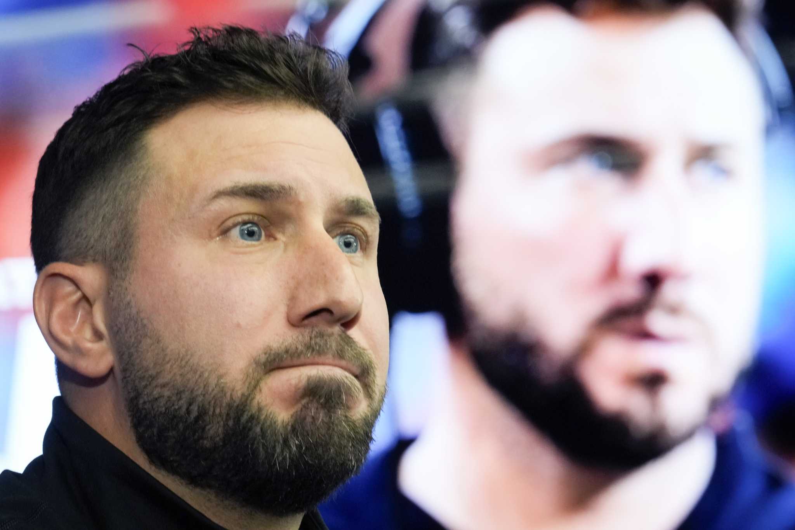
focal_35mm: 300
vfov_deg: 4.6
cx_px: 398
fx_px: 6624
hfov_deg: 6.9
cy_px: 265
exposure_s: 1/50
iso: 2500
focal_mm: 200
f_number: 9
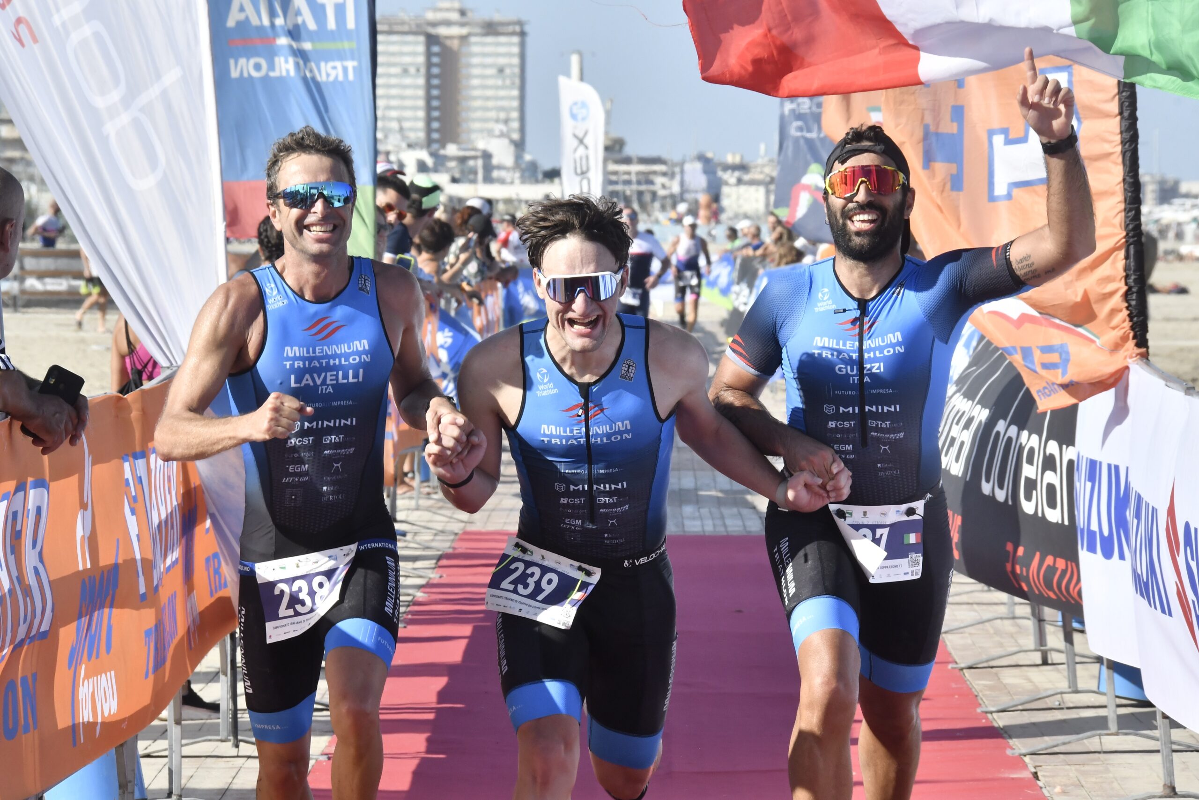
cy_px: 400
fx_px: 9492
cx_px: 600
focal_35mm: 285
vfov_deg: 4.8
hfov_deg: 7.2
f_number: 13
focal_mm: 190
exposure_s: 1/800
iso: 800
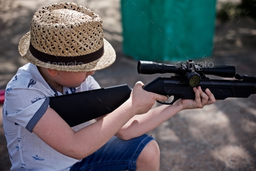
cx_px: 128
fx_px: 356
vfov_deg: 27.0
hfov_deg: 39.6
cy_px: 86
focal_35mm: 50
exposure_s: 1/4000
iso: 100
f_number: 2.8
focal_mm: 50
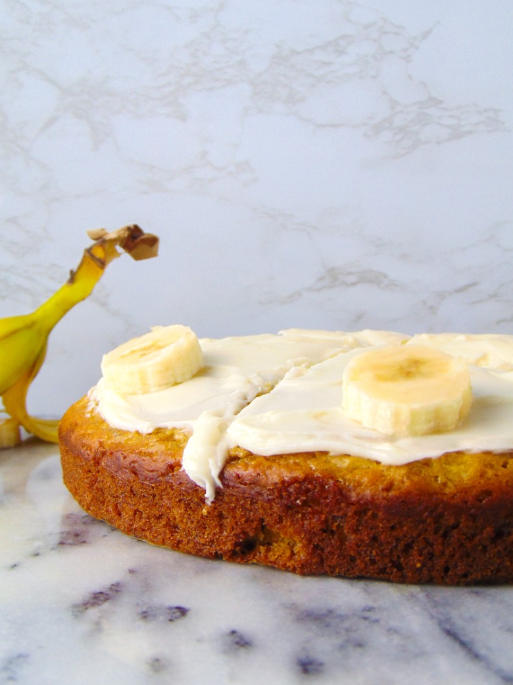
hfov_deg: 32.2
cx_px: 251
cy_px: 359
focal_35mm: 45
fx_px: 889
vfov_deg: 42.1
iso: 100
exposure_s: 1/80
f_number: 3.3
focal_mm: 6.9
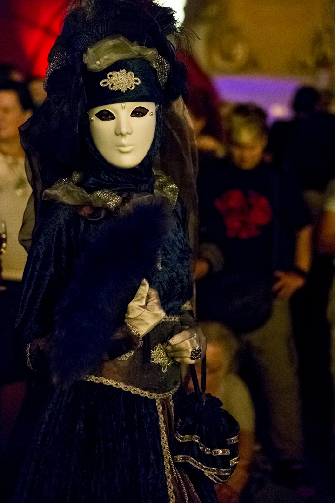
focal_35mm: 84
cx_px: 168
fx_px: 1172
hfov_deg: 16.3
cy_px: 252
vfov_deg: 24.2
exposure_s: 1/125
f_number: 1.8
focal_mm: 56
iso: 4000
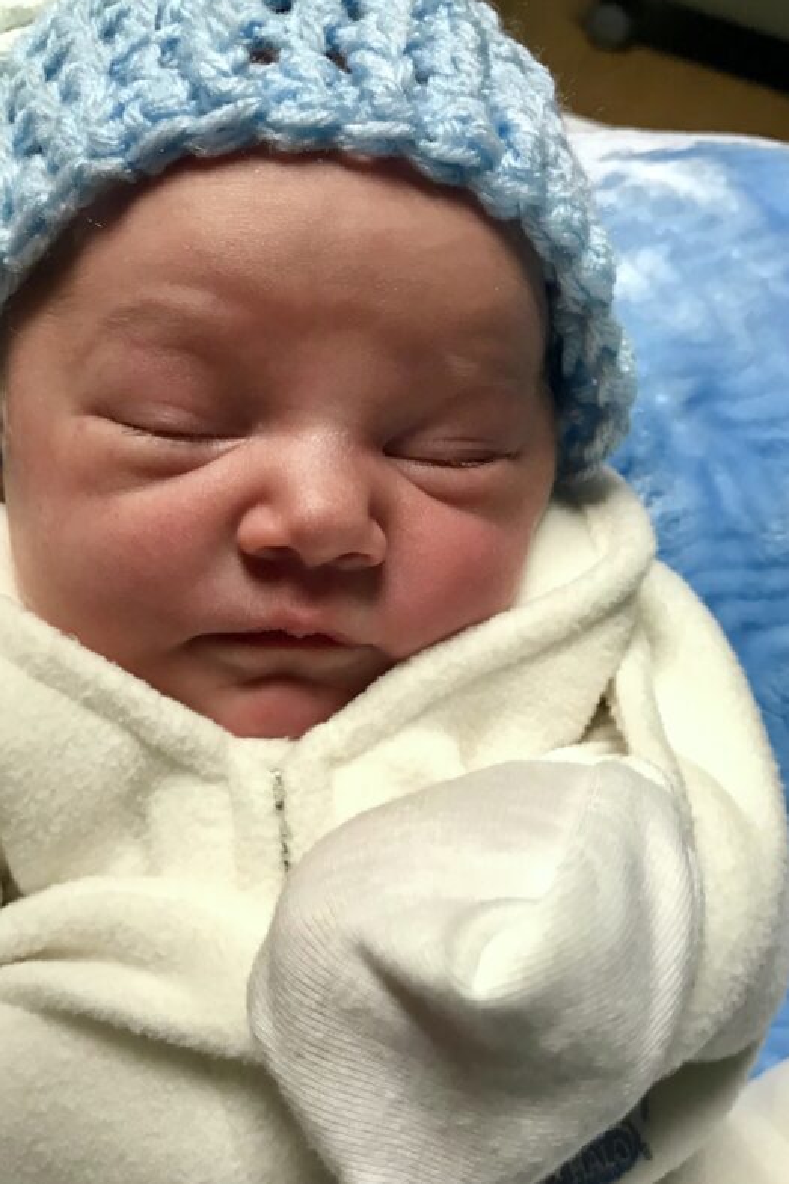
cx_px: 264
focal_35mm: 38
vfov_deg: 50.4
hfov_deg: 34.7
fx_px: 1250
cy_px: 700
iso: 40
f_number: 1.8
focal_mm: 3.99
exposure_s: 1/30
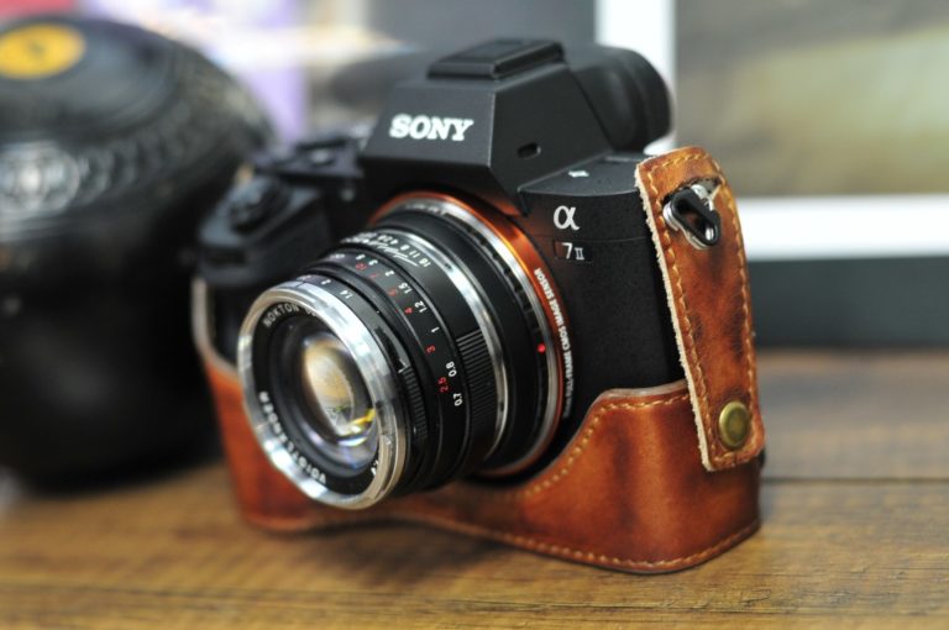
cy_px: 315
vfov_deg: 18.1
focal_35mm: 75
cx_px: 474
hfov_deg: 27.0
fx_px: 1975
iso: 640
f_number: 3.2
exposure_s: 1/40
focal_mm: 50
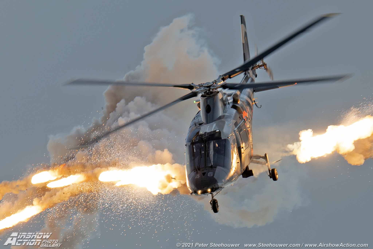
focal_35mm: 480
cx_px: 186
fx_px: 4976
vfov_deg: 2.9
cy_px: 124
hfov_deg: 4.3
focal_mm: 400
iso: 100
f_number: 10
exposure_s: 1/400
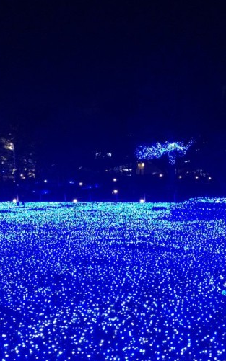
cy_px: 181
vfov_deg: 40.3
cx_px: 118
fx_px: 493
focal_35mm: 50
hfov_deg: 25.8
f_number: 2.4
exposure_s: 1/20
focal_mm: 4.28
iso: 400
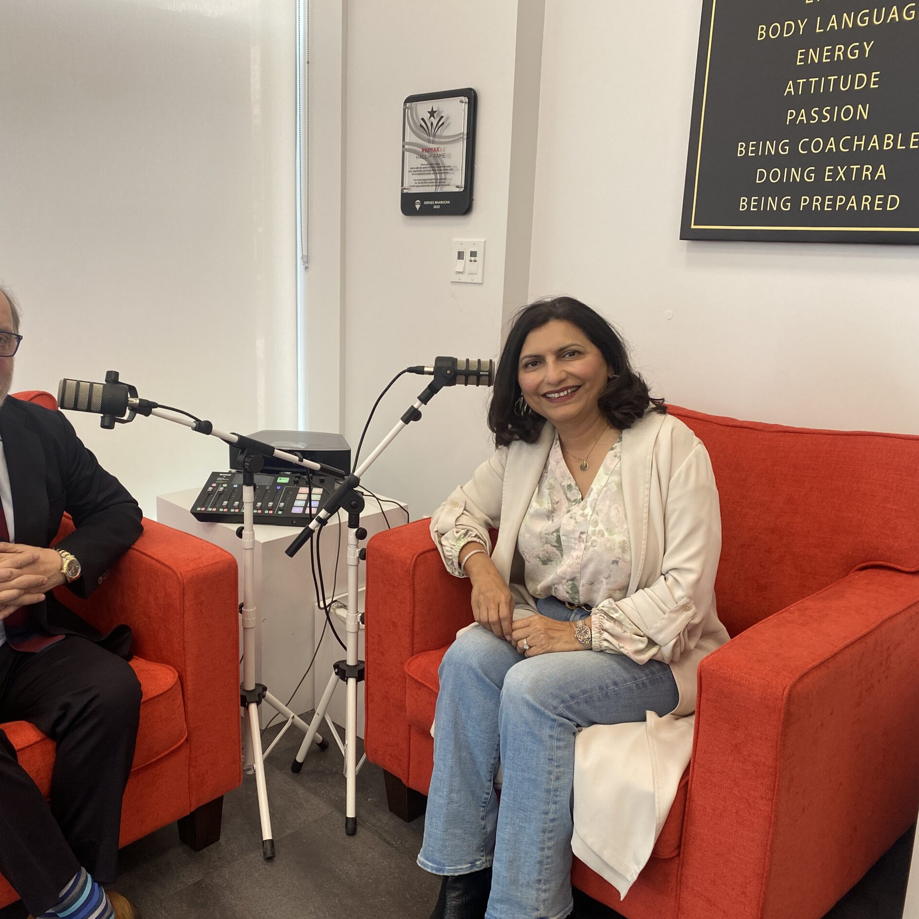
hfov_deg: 51.9
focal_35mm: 31
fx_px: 931
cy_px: 464
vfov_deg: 52.5
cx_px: 335
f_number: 1.8
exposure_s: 1/120
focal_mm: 4.25
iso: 64
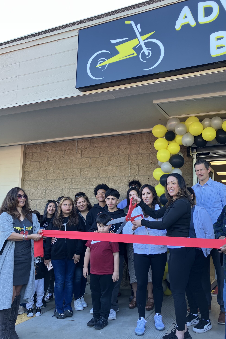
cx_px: 128
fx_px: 282
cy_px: 173
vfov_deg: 61.9
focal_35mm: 30
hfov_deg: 43.5
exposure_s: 1/120
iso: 40
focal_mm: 3.99
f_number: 1.8
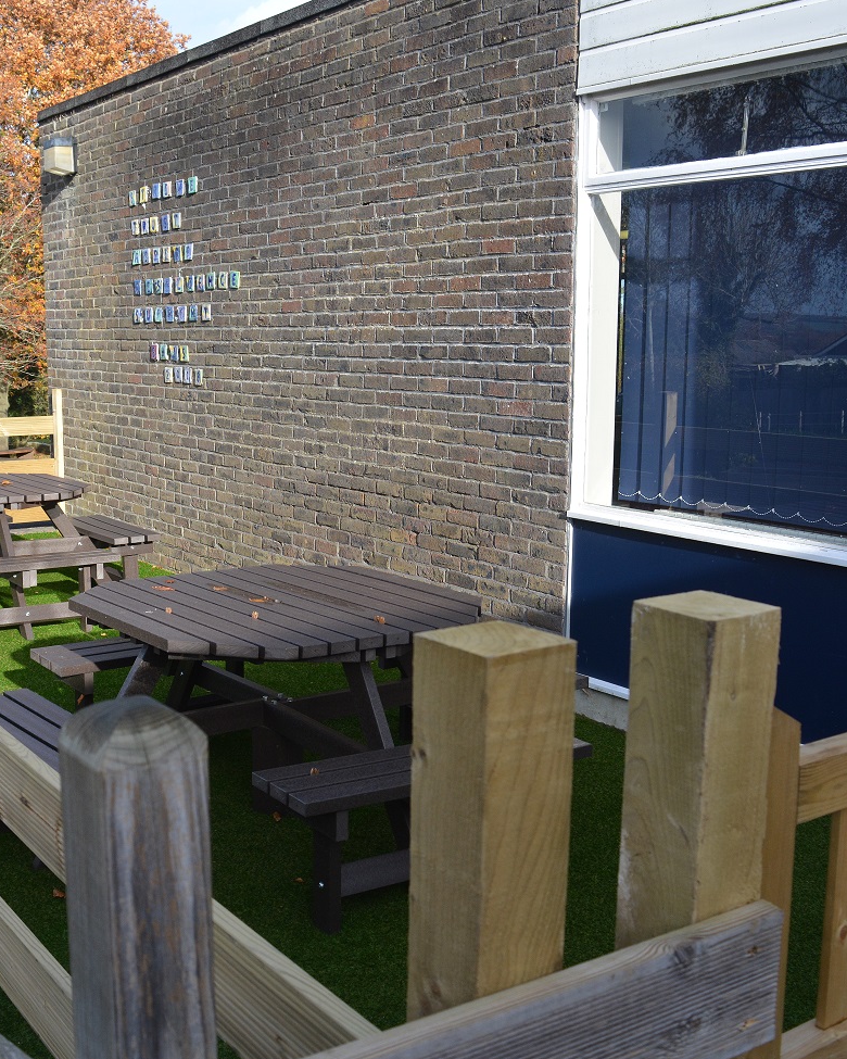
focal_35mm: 39
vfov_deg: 46.8
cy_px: 541
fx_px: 1222
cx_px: 300
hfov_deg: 37.9
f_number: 5
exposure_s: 1/1250
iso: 400
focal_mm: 18
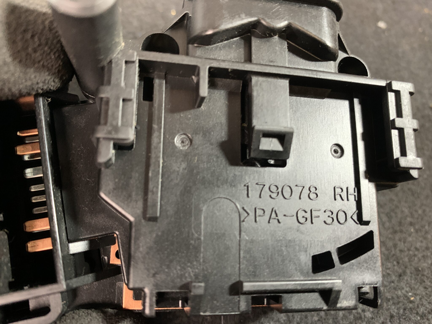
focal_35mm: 26
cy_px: 162
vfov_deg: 53.1
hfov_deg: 67.3
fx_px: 324
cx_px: 216
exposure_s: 1/31
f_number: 1.8
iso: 400
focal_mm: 4.25
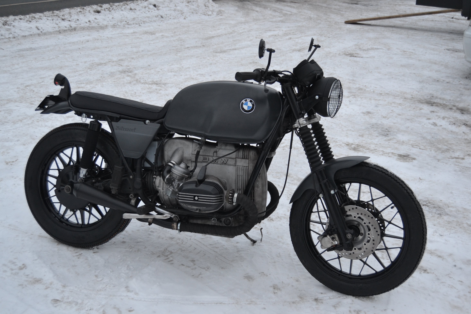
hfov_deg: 43.6
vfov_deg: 29.9
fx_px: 589
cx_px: 236
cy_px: 157
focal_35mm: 45
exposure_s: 1/60
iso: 500
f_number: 4.2
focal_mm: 30
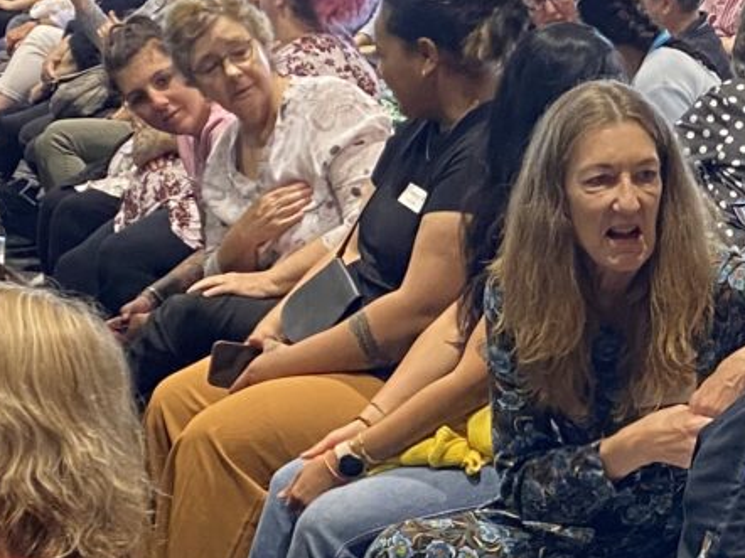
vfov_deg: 13.1
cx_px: 789
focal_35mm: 113
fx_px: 2431
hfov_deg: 16.9
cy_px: 415
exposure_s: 1/50
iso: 200
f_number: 1.8
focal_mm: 4.25
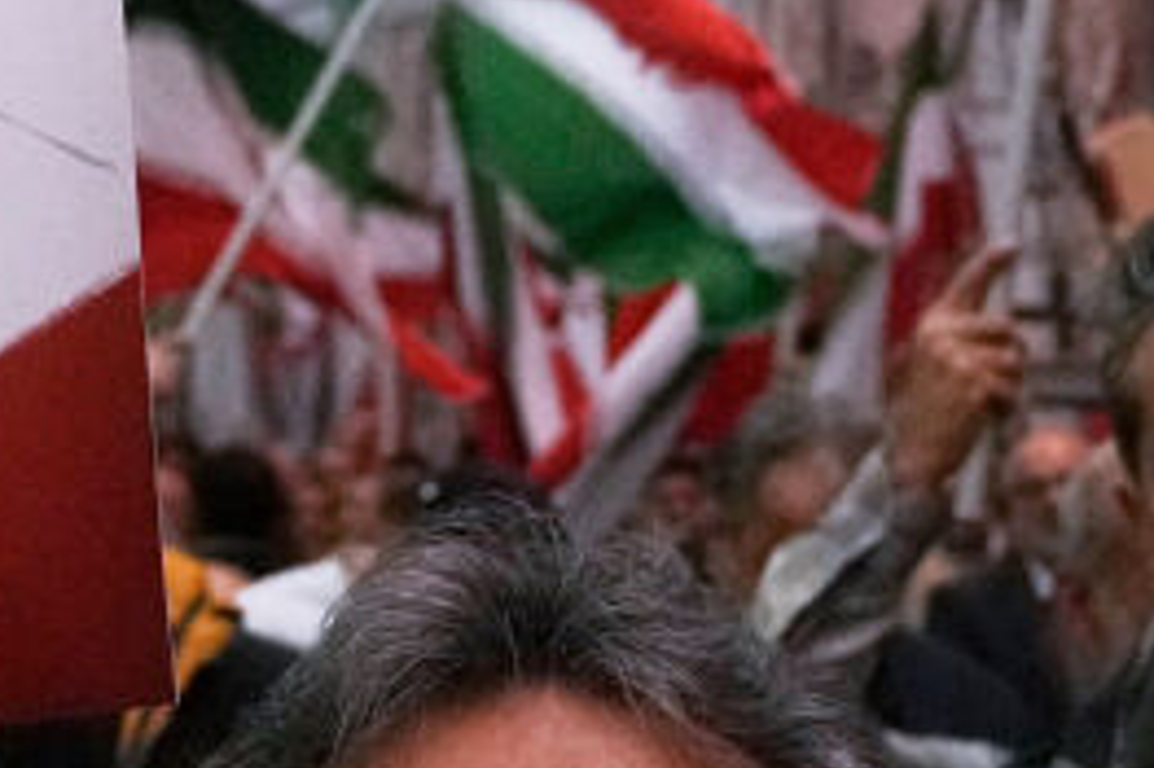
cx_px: -305
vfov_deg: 8.3
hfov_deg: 12.4
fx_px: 5158
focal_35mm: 161
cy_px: -345
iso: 5000
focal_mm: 24
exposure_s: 1/400
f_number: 4
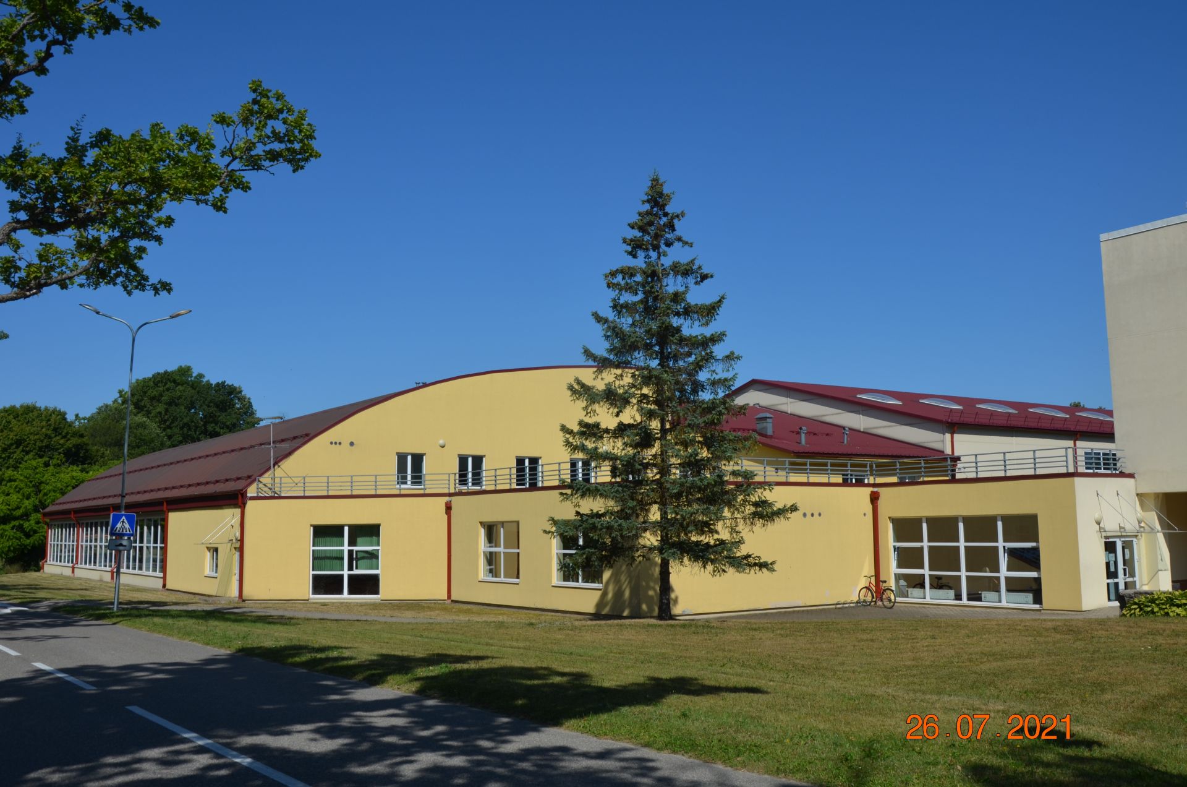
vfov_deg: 39.8
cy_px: 394
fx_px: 1086
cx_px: 594
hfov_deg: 57.3
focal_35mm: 33
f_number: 10
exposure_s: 1/400
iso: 100
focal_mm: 22
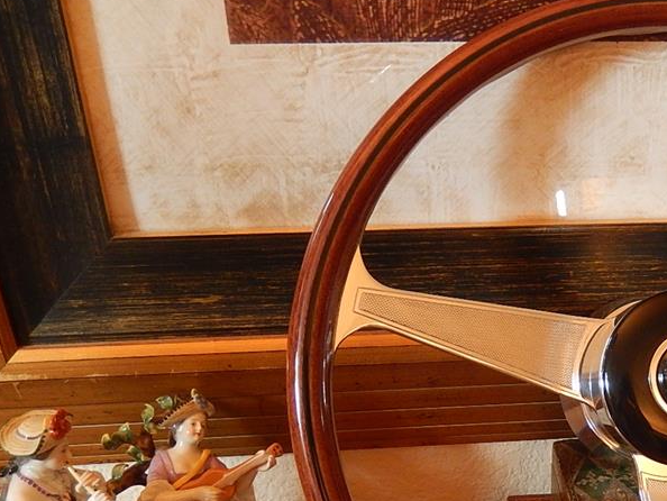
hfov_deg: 37.4
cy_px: 403
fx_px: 945
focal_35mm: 49
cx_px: 545
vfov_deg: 29.0
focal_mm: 5.1
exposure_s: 1/20
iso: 400
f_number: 3.6
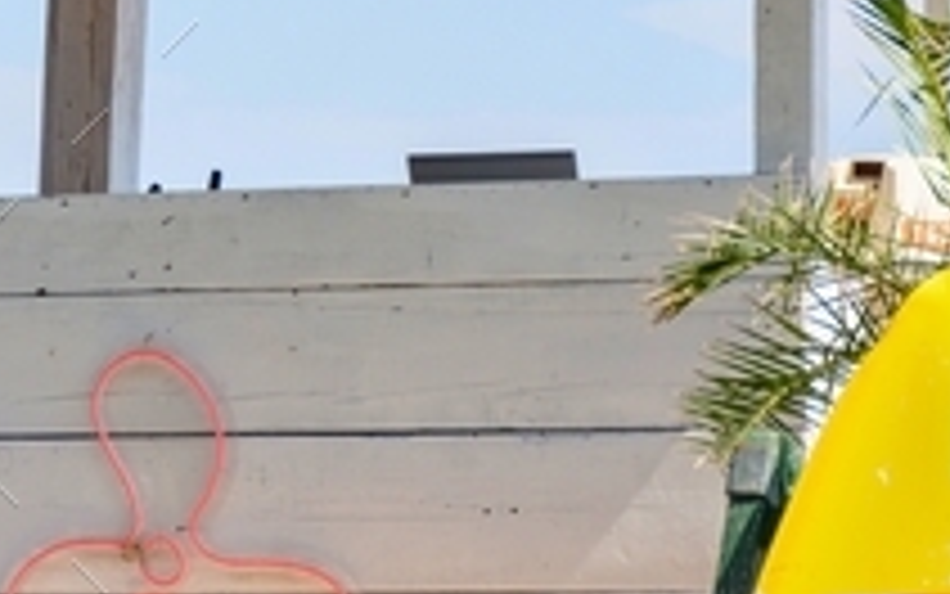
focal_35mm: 256
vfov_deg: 5.1
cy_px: -115
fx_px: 6630
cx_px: -158
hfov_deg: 8.1
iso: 160
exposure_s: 1/1600
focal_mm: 60
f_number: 5
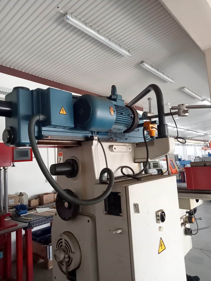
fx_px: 228
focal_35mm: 28
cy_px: 140
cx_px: 106
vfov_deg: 63.4
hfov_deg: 49.7
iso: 414
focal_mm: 3.46
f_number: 2.2
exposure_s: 1/33.3
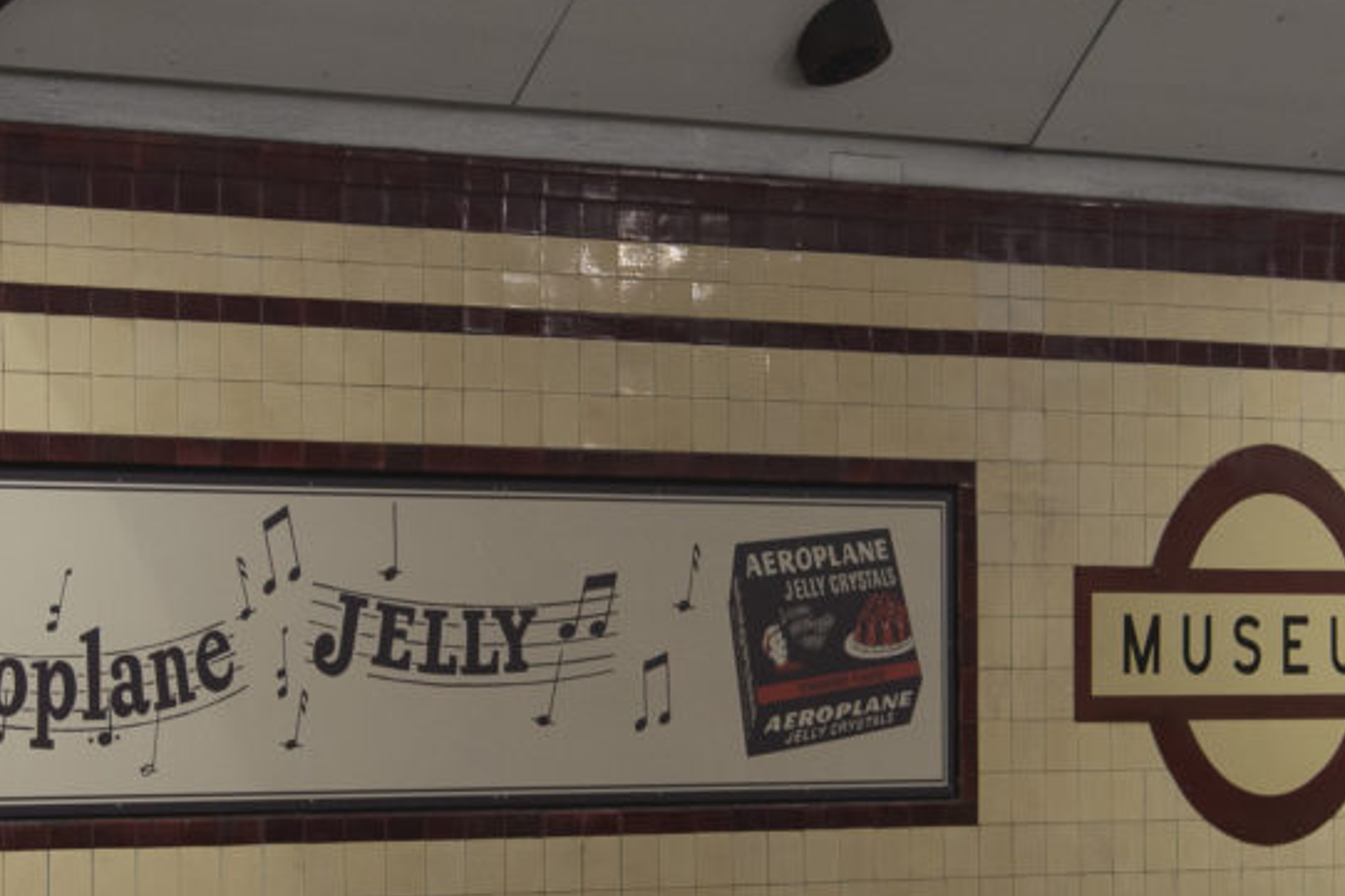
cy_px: 470
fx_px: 7059
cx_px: 452
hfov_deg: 10.9
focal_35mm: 189
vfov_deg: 7.3
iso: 800
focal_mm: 50
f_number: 4
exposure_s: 1/30
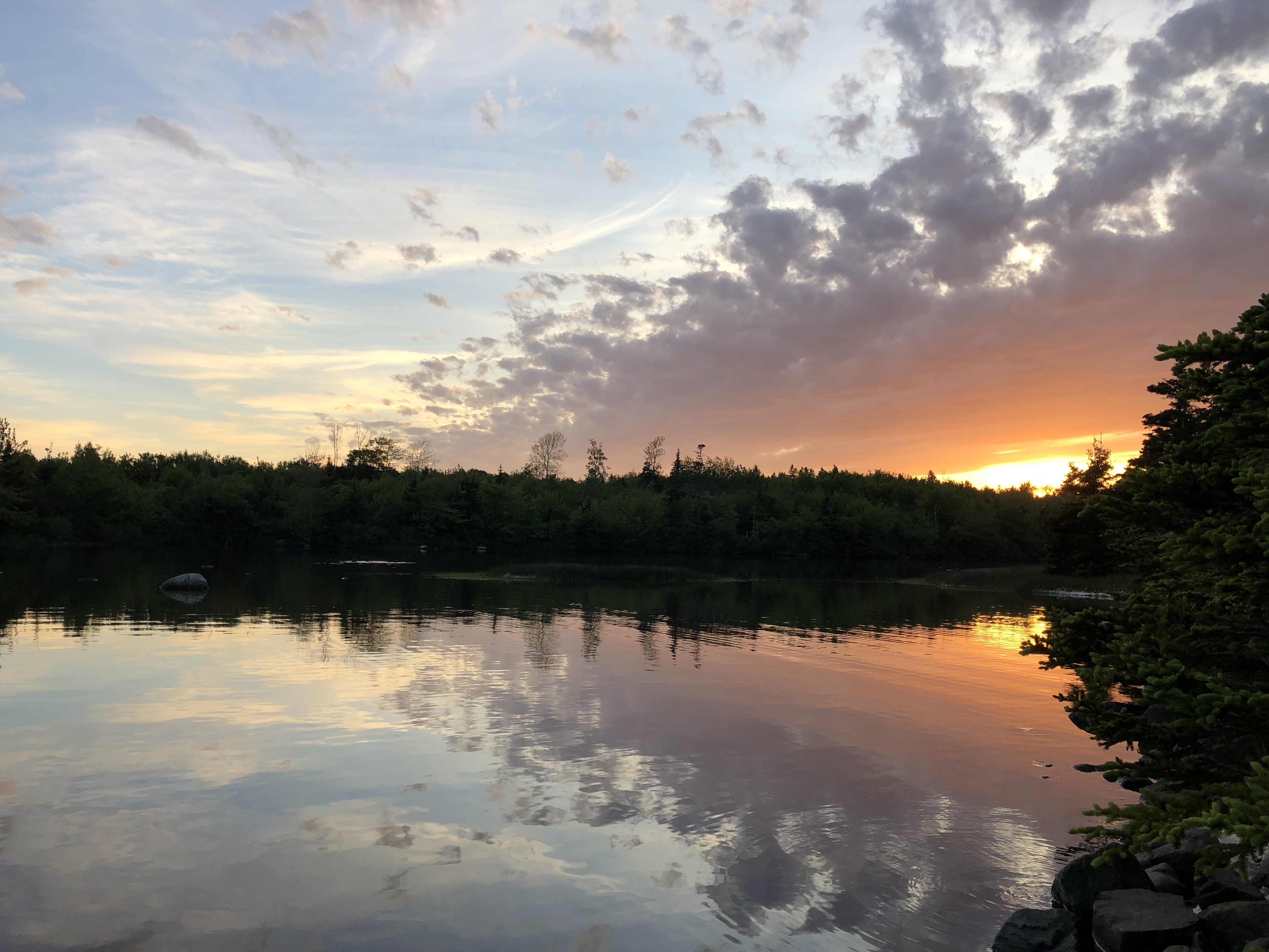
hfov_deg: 63.4
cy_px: 476
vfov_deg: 49.7
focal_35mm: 28
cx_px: 634
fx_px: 1026
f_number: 1.8
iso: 20
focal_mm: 3.99
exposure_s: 1/232
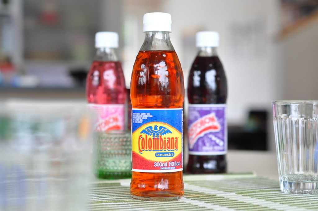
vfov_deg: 18.1
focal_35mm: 75
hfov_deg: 27.0
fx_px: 662
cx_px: 159
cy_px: 106
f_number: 4
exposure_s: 1/60
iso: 800
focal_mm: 50
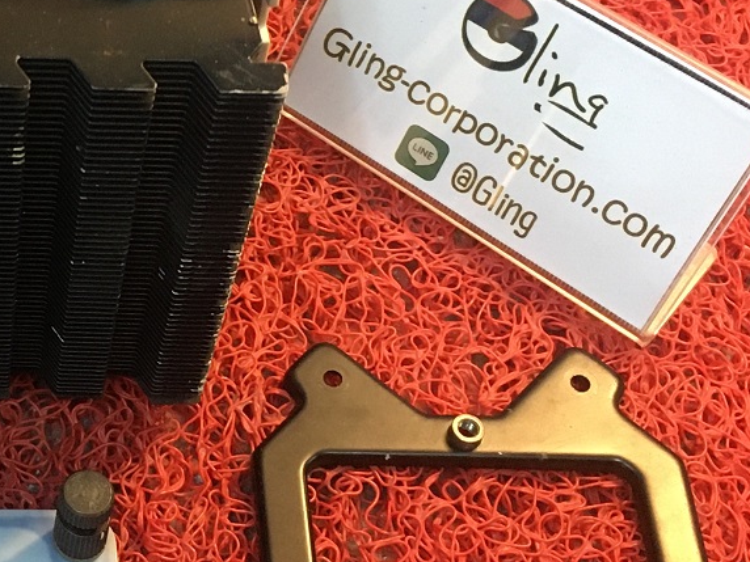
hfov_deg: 20.6
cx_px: -107
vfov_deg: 16.3
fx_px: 1950
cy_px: 140
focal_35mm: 90
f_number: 2.2
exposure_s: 1/33
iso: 200
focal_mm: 4.15
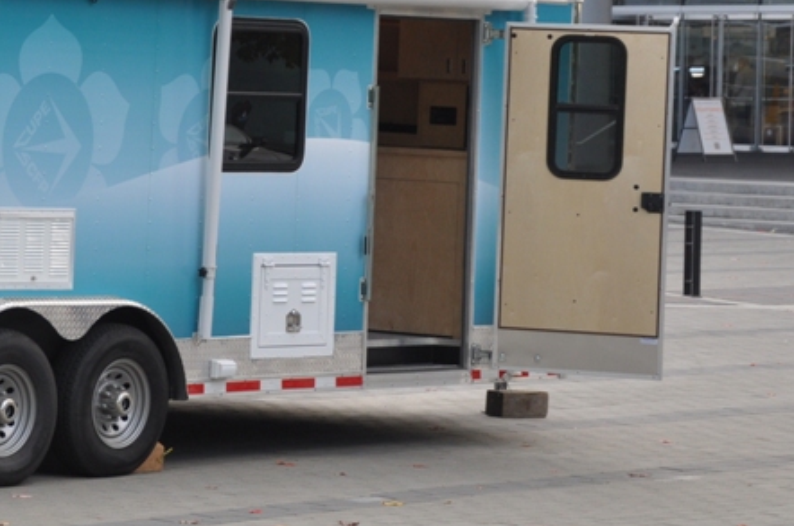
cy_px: 115
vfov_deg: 6.9
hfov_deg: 10.4
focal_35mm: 197
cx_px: 40
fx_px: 4337
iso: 400
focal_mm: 58
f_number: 5
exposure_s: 1/250
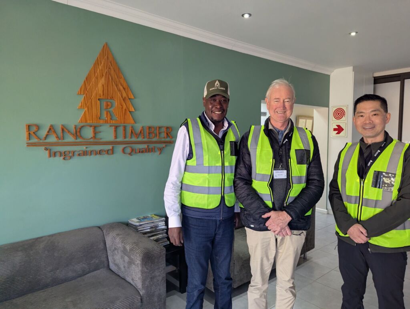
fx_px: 285
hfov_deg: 71.5
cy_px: 154
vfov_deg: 56.9
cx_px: 205
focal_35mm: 24
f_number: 1.85
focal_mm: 6.81
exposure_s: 1/246
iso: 763
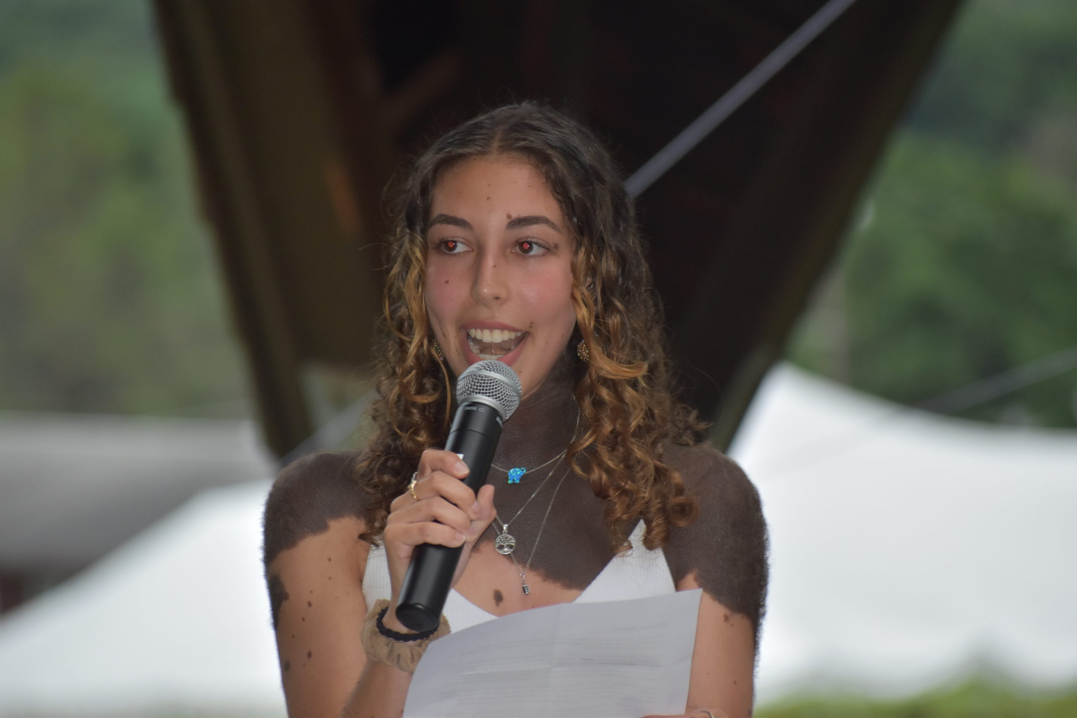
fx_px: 9424
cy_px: 359
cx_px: 538
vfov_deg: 4.4
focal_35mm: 315
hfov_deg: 6.5
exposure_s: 1/160
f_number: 5.3
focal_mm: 210
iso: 800
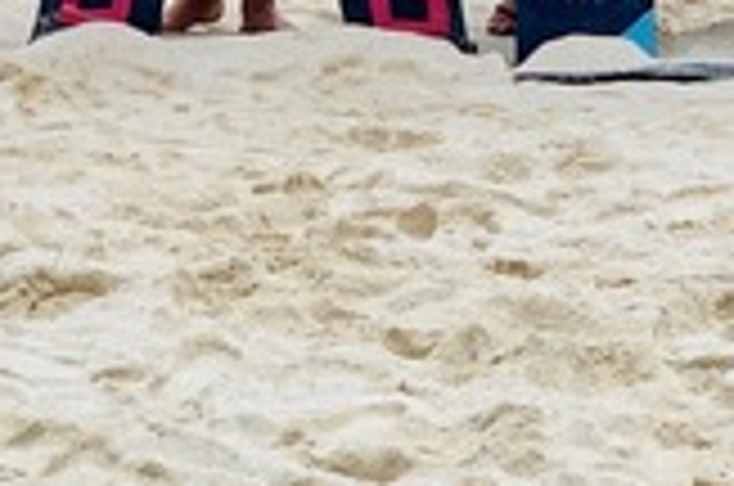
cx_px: 919
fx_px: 5413
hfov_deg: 7.7
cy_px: -621
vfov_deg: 5.0
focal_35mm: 266
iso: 16
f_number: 2.4
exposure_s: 1/749
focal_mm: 6
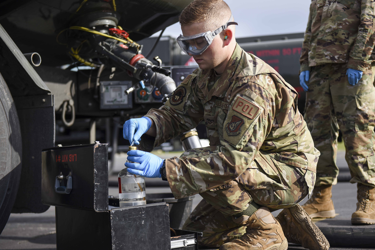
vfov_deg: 23.4
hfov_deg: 34.5
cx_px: 188
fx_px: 604
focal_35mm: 58
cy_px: 125
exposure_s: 1/1250
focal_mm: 58
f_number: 3.2
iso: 160
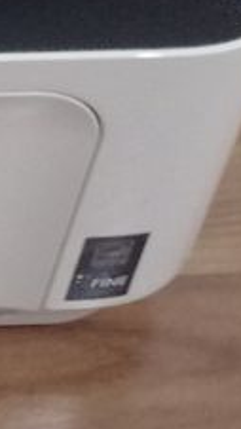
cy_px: -374
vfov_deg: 12.1
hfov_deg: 6.6
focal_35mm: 162
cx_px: -552
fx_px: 1842
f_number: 1.79
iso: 837
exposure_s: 1/20
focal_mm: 4.7
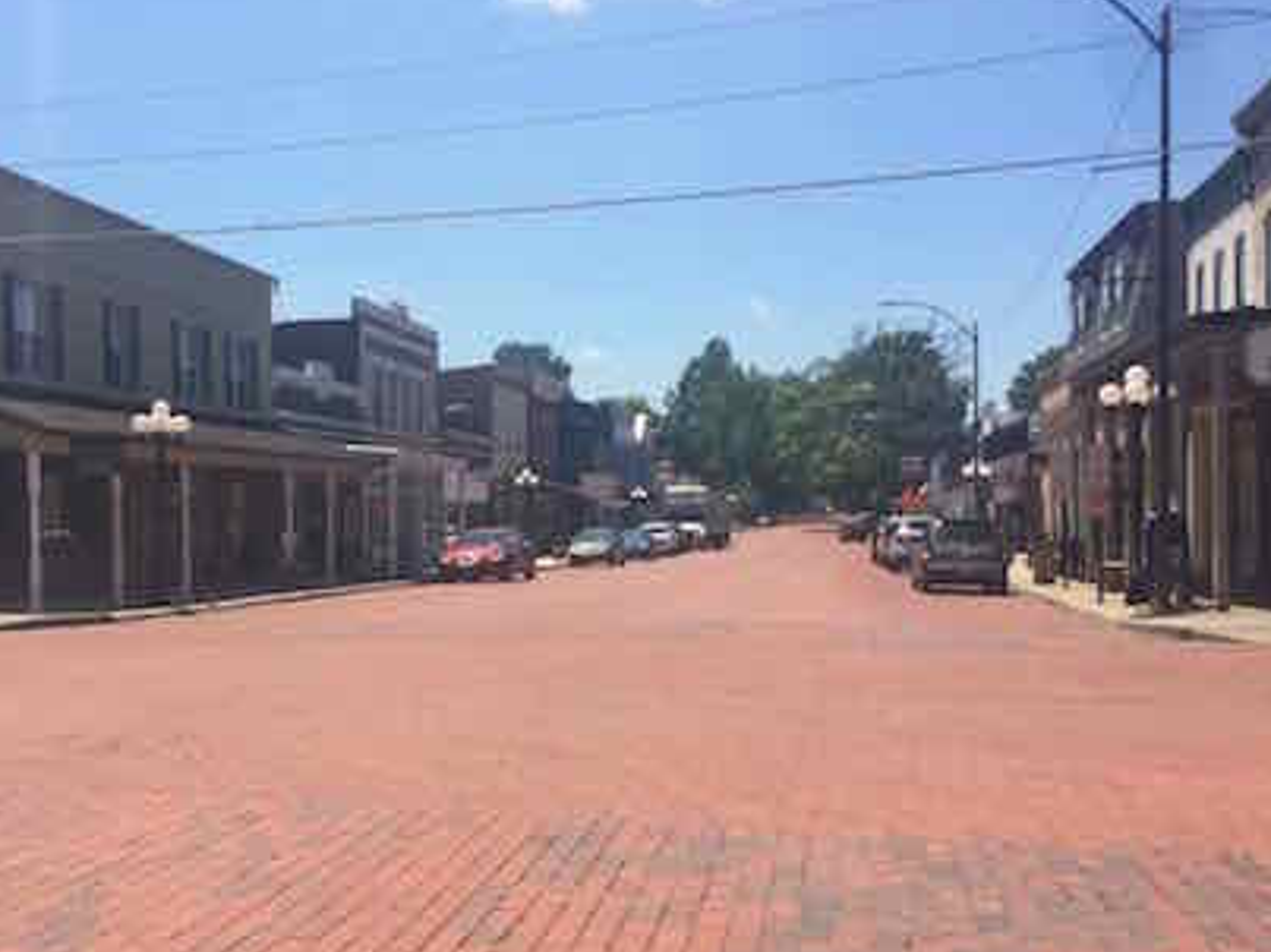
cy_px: 418
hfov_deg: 51.3
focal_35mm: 36
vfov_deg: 39.6
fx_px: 1321
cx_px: 580
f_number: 2.2
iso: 32
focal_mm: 4.15
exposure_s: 1/2933
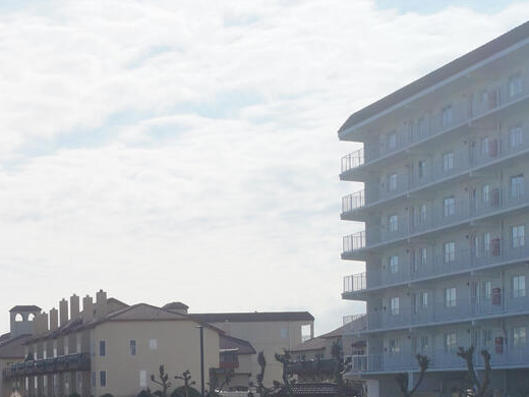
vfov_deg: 12.6
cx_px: -212
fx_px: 1788
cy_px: 342
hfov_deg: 15.7
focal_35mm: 117
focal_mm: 26
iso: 100
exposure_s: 1/640
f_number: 11
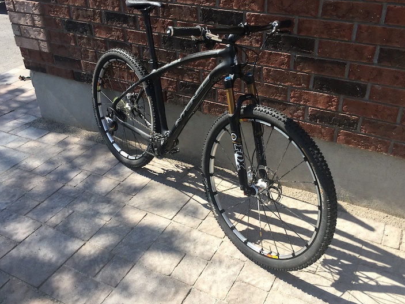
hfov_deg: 55.3
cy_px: 137
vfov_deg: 42.9
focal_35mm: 33
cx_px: 212
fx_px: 386
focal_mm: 4.15
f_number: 2.2
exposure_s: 1/989
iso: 32
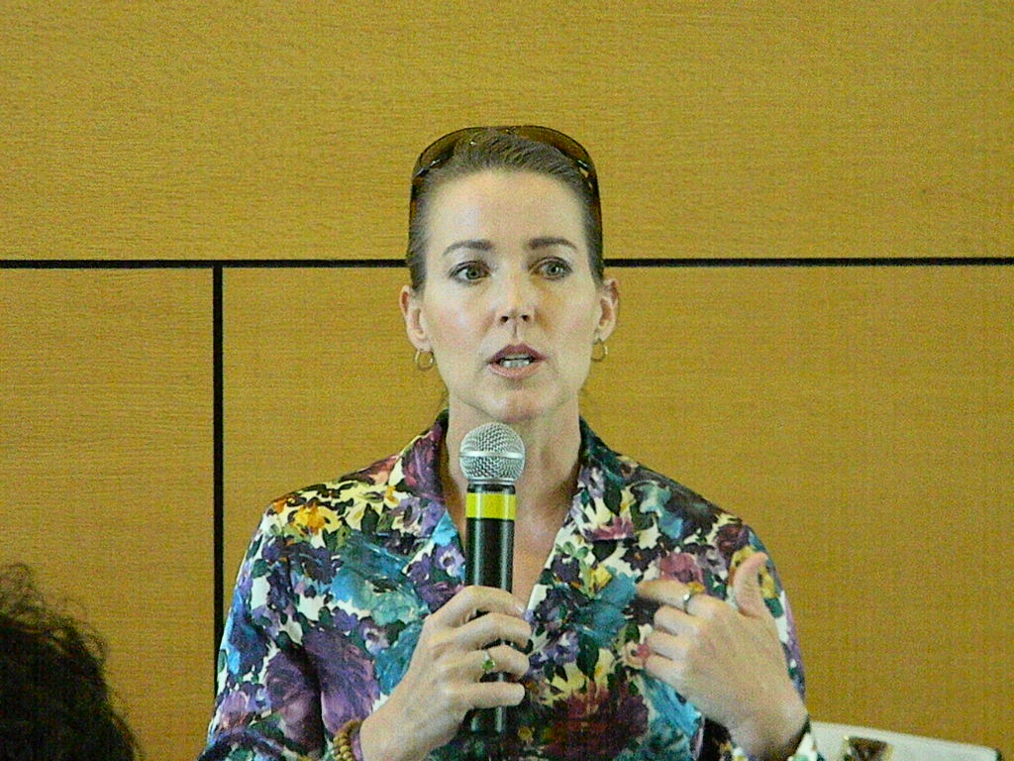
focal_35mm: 226
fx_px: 6620
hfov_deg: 8.8
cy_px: 380
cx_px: 507
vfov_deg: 6.6
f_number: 5.4
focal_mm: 41
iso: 3200
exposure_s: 1/67
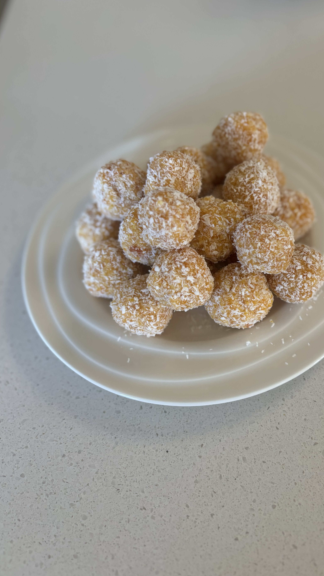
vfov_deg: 66.1
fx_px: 443
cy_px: 288
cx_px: 212
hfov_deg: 39.8
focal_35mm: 29
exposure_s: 1/60
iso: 250
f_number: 1.6
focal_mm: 6
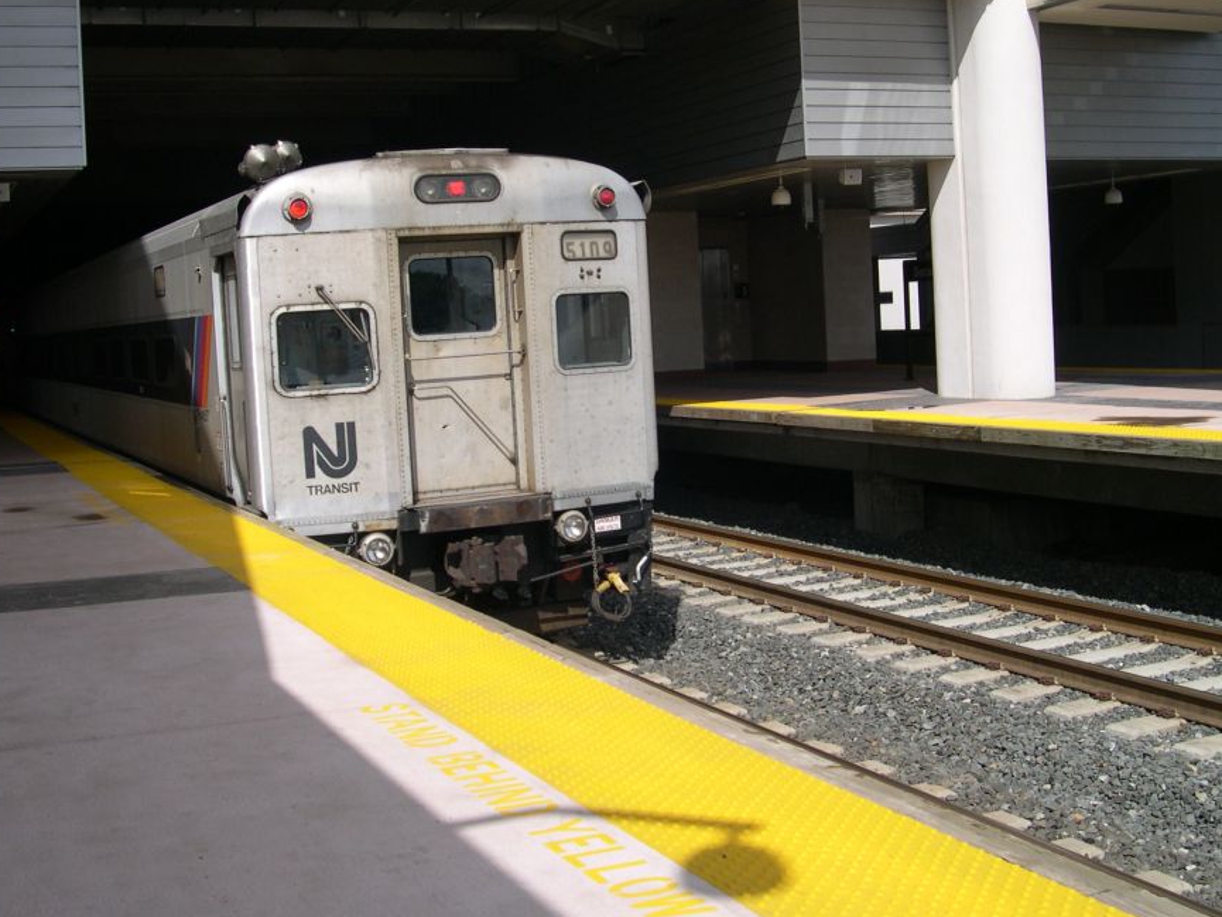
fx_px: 1589
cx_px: 569
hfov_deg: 42.0
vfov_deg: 32.2
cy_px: 400
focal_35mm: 45
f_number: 7.6
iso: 100
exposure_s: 1/251
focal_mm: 8
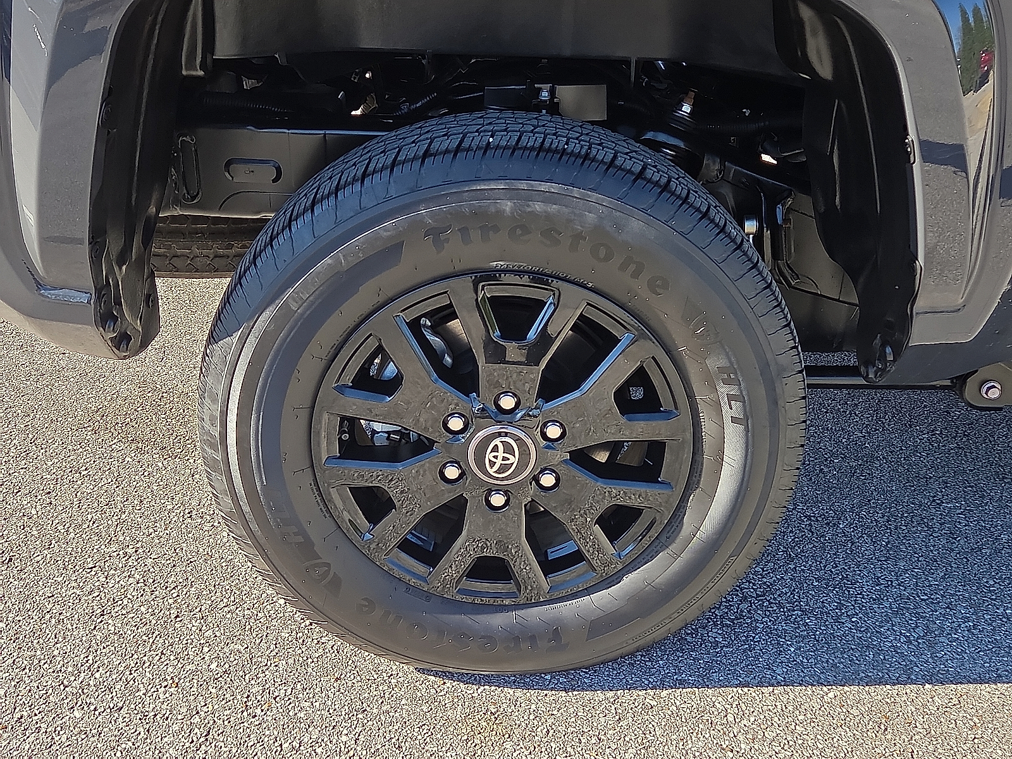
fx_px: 1023
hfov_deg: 52.6
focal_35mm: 35
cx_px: 506
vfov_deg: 40.7
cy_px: 380
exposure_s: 1/294
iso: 25
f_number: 1.8
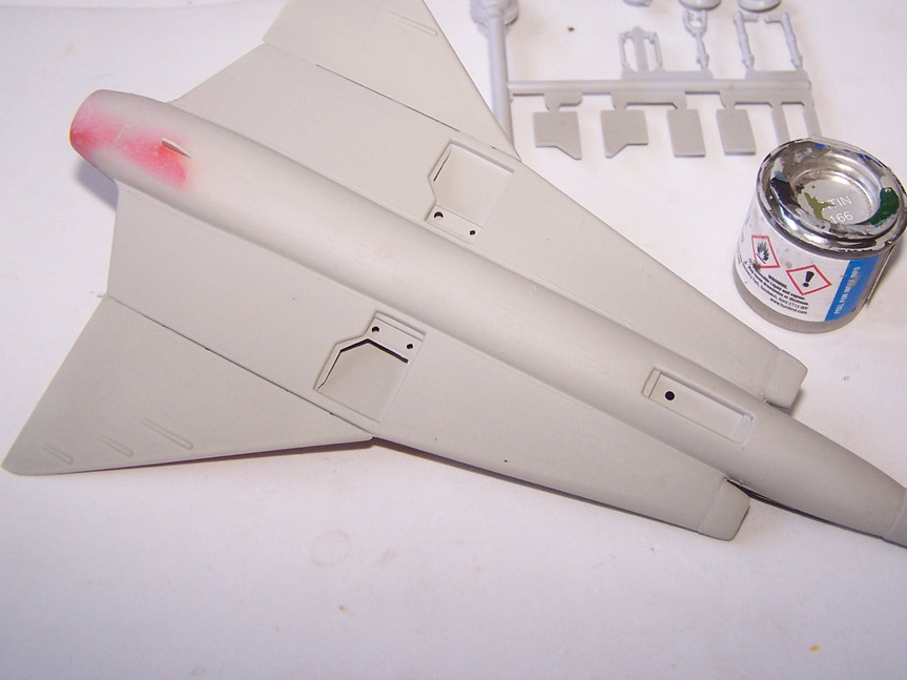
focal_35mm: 47
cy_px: 294
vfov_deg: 30.8
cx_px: 524
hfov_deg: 40.3
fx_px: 1231
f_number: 2.8
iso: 80
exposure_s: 1/60
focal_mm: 6.3
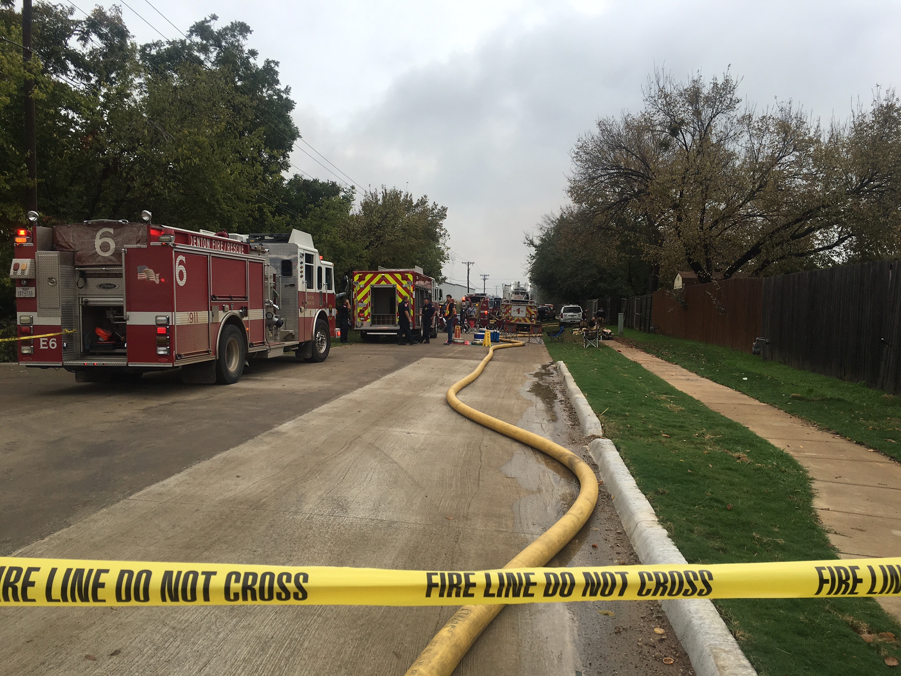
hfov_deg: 61.7
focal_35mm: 29
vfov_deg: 48.2
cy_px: 338
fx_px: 755
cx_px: 450
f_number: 2.2
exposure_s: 1/657
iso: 25
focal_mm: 4.15
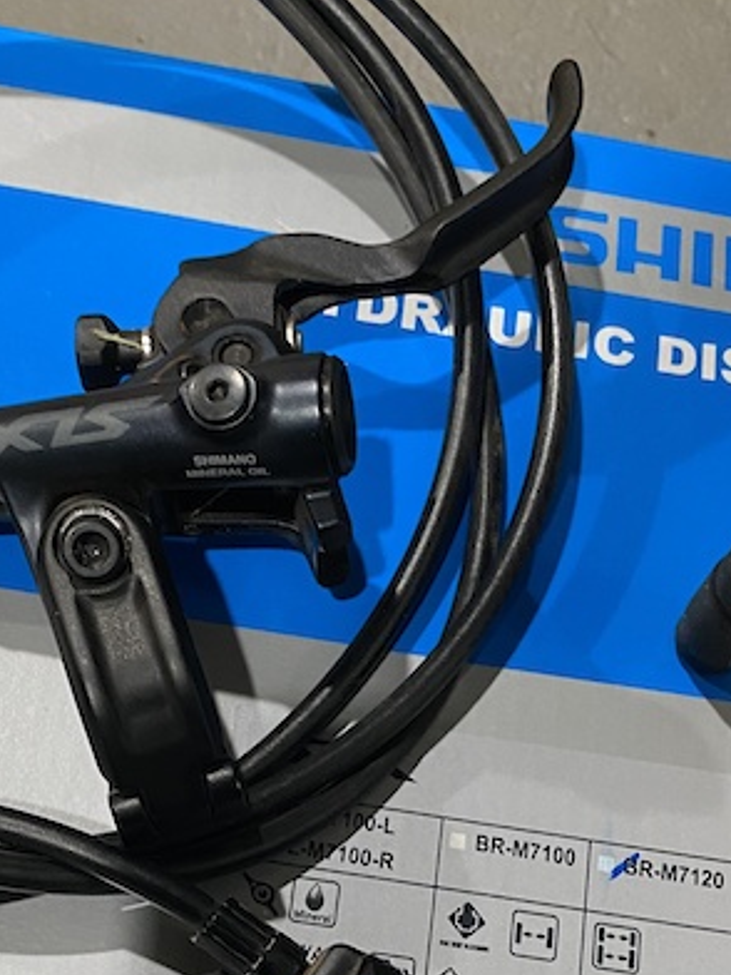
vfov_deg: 35.1
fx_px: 1492
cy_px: 769
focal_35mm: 53
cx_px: 333
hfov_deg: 27.5
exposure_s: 1/40
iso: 400
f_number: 1.8
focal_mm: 4.25
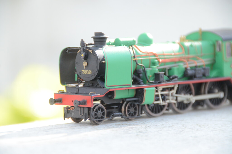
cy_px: 77
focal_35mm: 255
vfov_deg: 5.4
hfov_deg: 8.1
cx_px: 116
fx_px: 1640
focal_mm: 170
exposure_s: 1/500
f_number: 5.6
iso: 1600
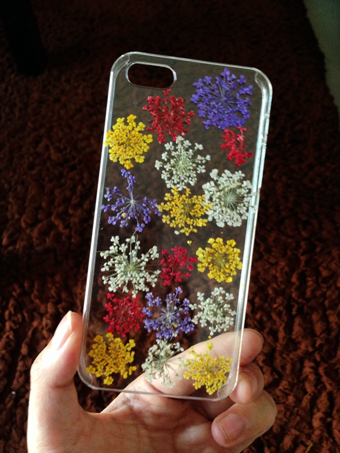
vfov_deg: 55.4
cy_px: 226
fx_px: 432
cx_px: 170
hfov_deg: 42.9
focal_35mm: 33
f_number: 2.4
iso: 250
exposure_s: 1/20
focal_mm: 4.12
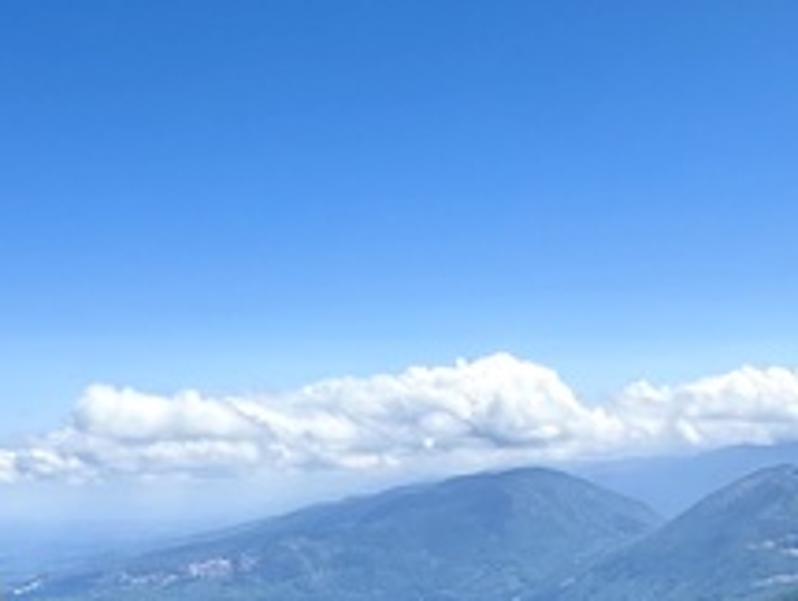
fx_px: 1201
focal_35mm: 52
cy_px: 653
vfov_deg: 26.1
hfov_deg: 36.7
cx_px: 445
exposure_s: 1/2257
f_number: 2.2
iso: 50
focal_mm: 2.22
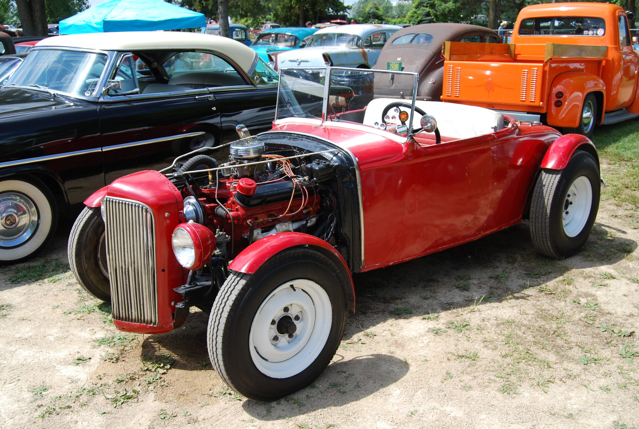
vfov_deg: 37.0
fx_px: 640
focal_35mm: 36
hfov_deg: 53.0
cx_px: 320
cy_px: 214
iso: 100
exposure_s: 1/200
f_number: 7.1
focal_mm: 24
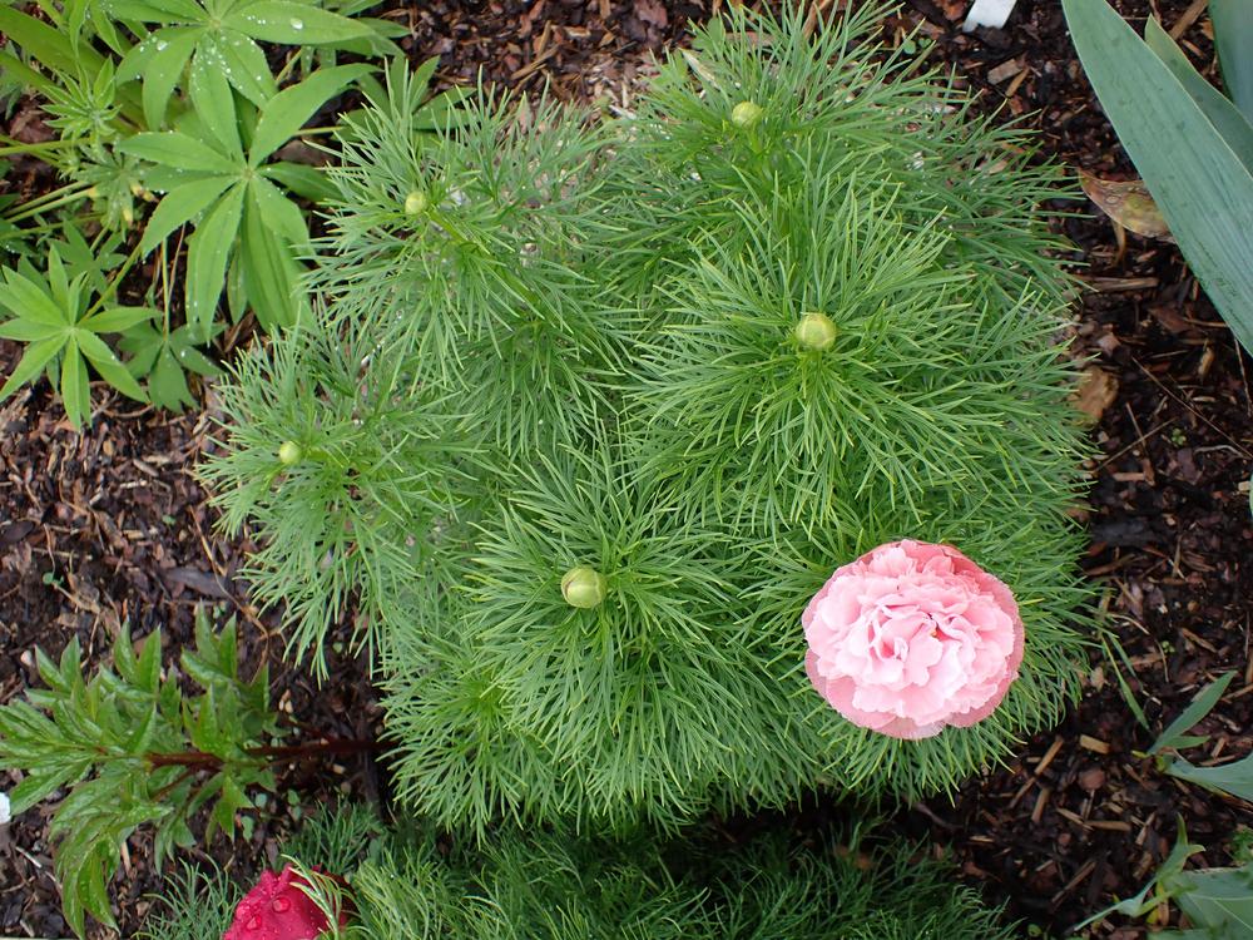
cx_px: 626
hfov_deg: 60.0
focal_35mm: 30
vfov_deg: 46.8
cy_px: 470
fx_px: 1086
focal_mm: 5.4
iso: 100
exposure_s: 1/160
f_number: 2.3
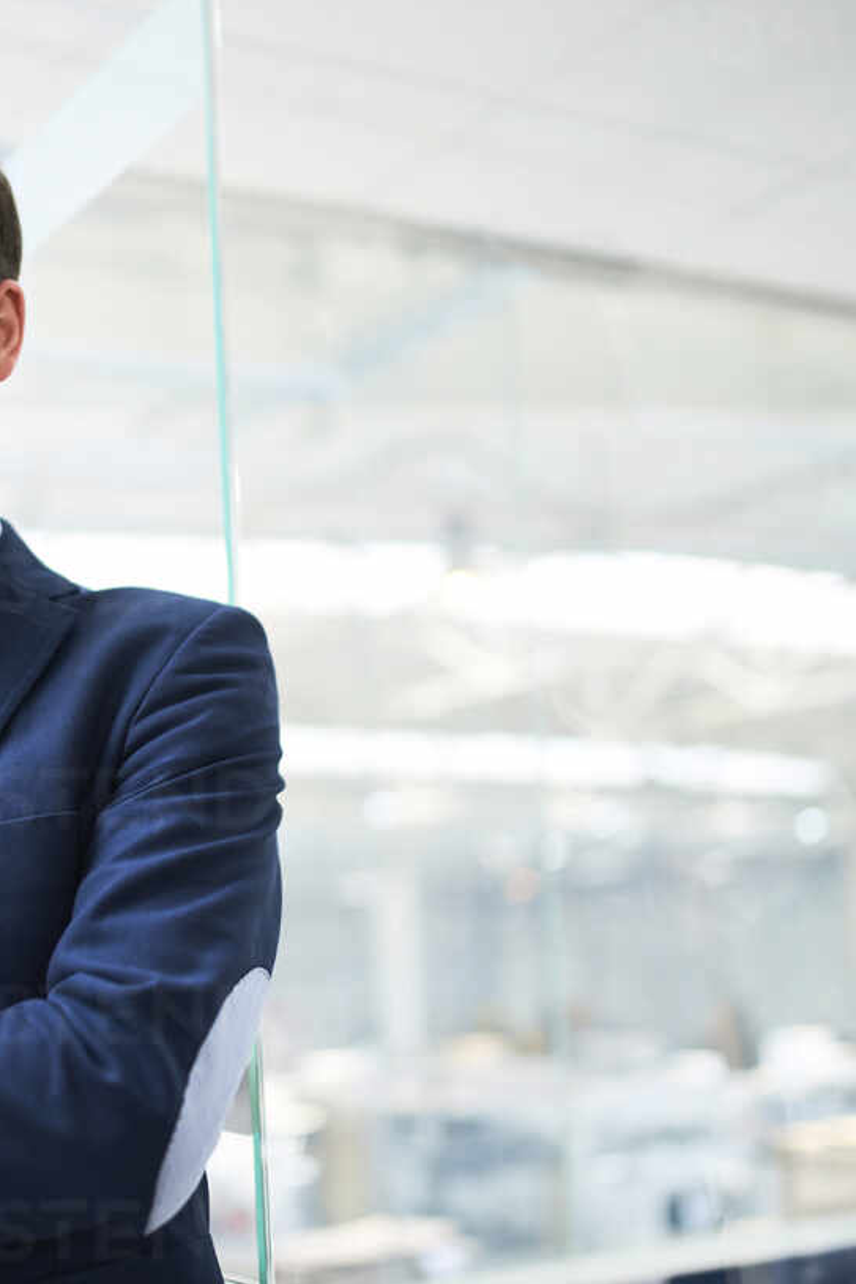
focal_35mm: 53
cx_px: 188
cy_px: 645
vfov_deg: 37.5
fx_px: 1889
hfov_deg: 25.2
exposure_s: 1/400
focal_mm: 35
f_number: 1.4
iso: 100
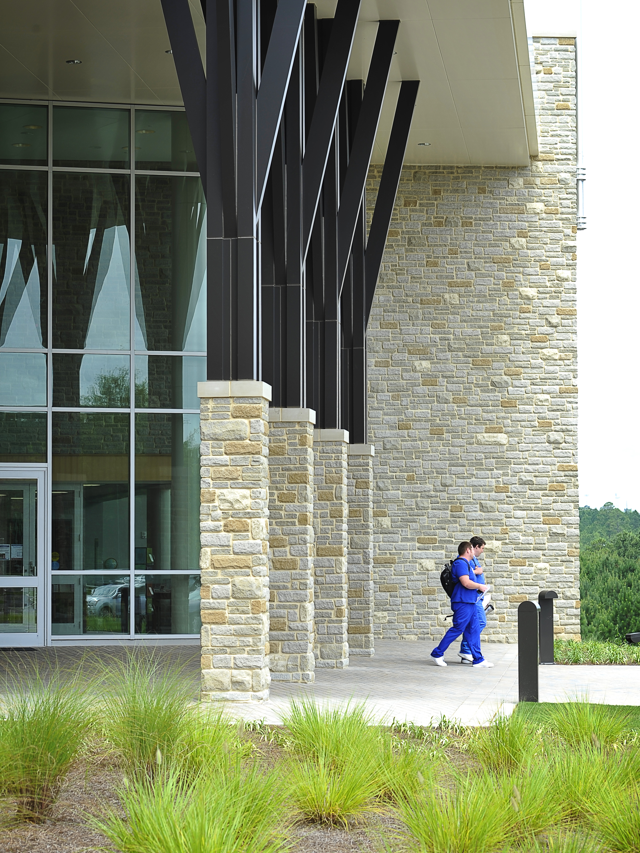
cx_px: 321
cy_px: 439
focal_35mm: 93
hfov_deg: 15.9
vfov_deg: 21.1
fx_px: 2293
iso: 100
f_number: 8
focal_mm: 85
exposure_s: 1/125
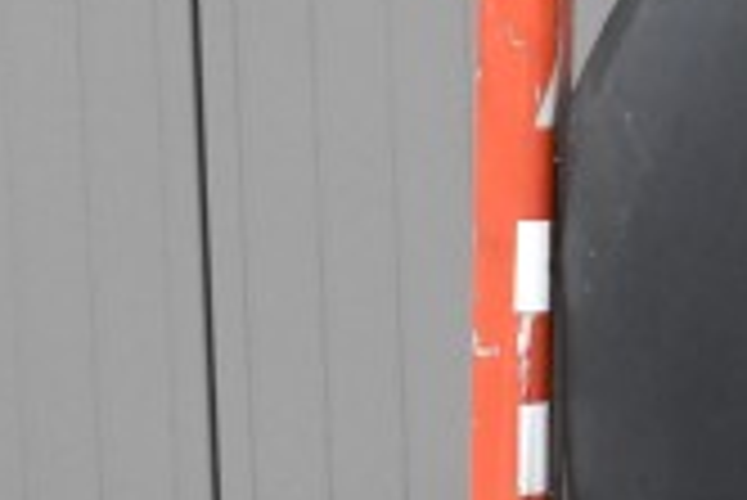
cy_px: 5
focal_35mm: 293
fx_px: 6077
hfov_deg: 6.8
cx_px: 1598
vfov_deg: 4.7
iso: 1600
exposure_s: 1/50
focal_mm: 27
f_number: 5
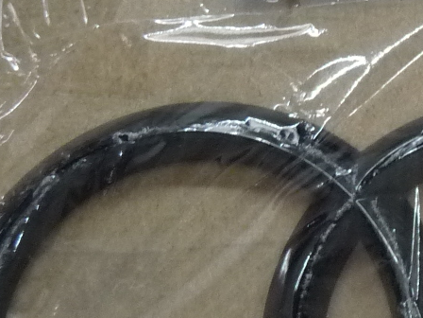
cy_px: 355
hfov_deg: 17.1
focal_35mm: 100
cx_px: 698
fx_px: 1222
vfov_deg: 14.4
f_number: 3.3
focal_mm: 4.7
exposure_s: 1/30
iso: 320
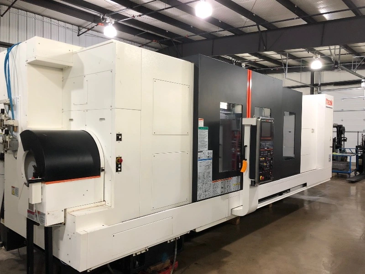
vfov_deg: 49.7
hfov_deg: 63.4
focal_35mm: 28
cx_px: 182
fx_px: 295
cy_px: 137
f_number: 1.8
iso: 40
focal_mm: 4
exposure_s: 1/17
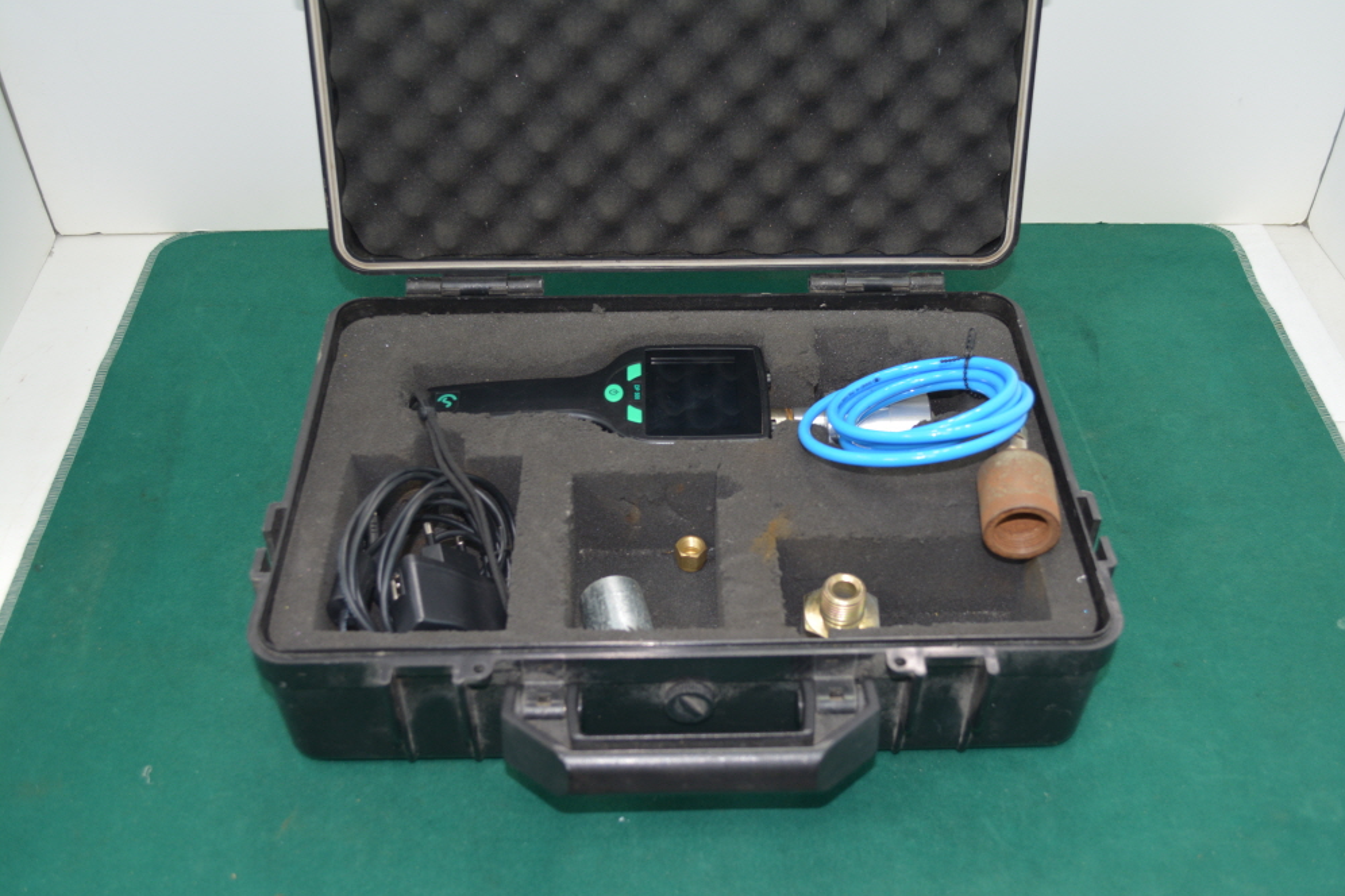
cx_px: 690
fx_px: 1382
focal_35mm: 37
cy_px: 456
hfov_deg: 51.9
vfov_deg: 35.9
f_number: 4
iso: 250
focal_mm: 24
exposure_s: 1/30
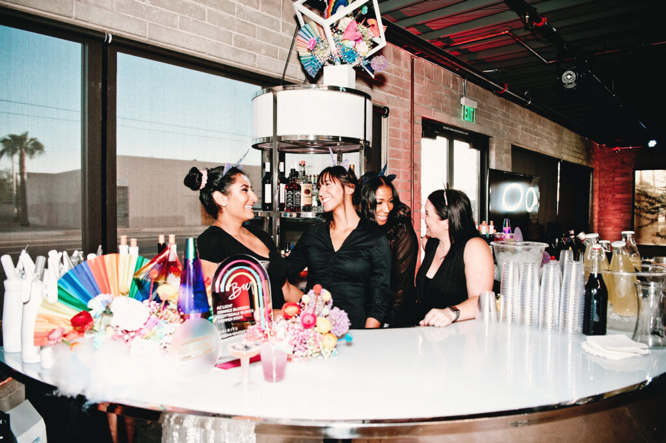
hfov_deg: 73.8
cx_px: 333
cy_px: 222
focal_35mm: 24
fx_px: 444
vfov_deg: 53.1
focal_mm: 24
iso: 320
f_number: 2.8
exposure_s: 1/125
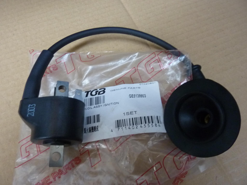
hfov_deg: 69.4
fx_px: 178
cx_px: 124
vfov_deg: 54.9
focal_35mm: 25
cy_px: 92
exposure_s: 1/20
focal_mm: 4.1
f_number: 3.3
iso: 400
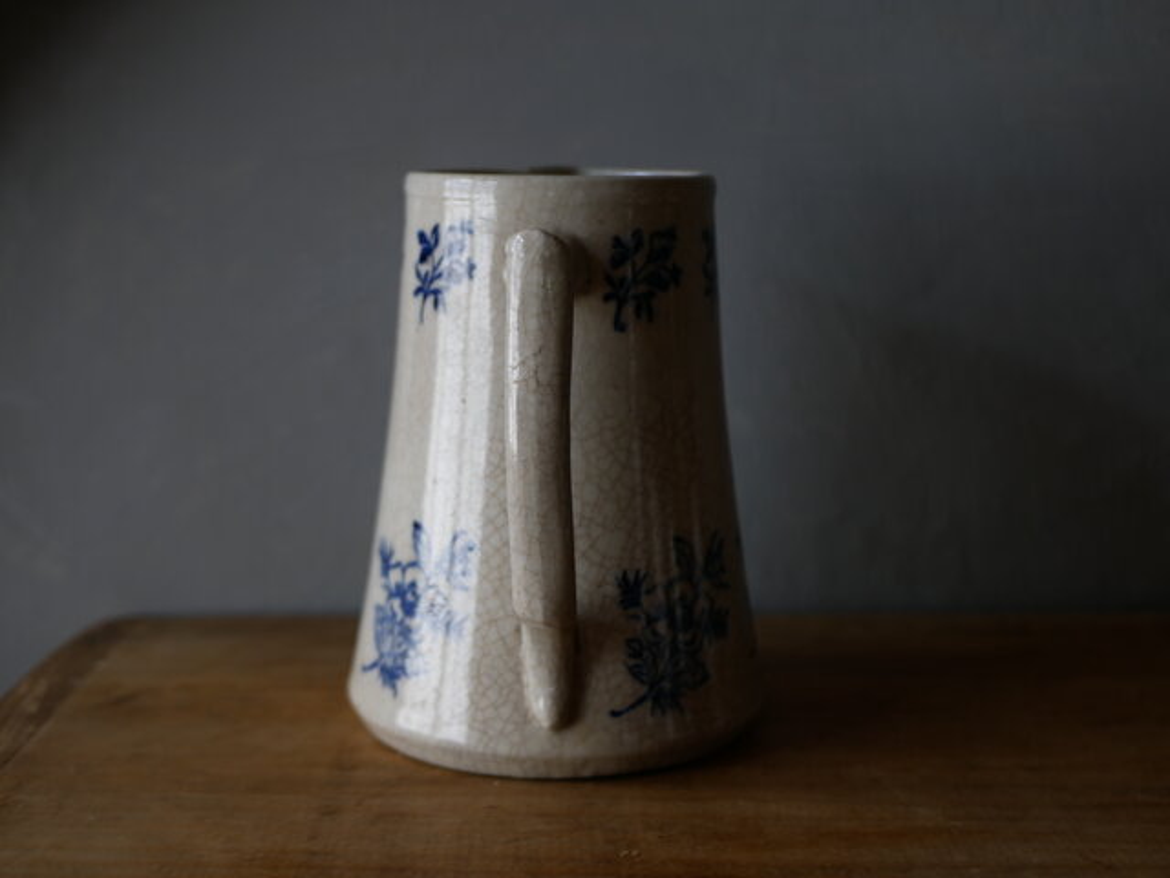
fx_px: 1690
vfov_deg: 29.1
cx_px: 585
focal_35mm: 50
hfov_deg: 38.2
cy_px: 439
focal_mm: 25
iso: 200
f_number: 2.5
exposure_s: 1/200
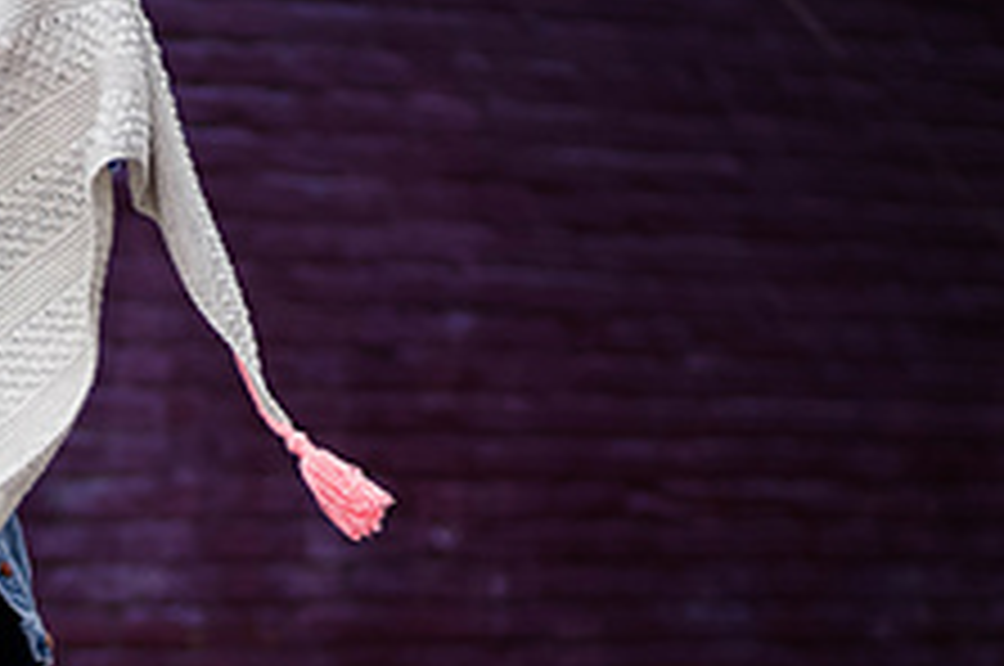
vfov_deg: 4.8
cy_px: 547
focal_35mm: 285
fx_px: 7937
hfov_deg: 7.2
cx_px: -99
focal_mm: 85
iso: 100
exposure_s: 1/1000
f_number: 1.8
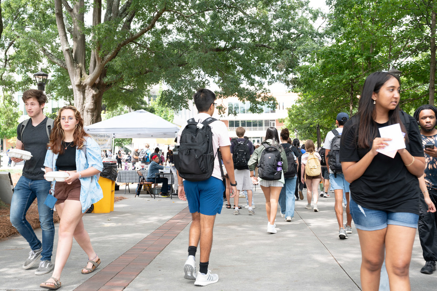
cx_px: 218
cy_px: 146
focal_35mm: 37
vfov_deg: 35.9
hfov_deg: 51.9
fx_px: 449
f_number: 5.6
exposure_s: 1/200
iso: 320
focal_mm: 37
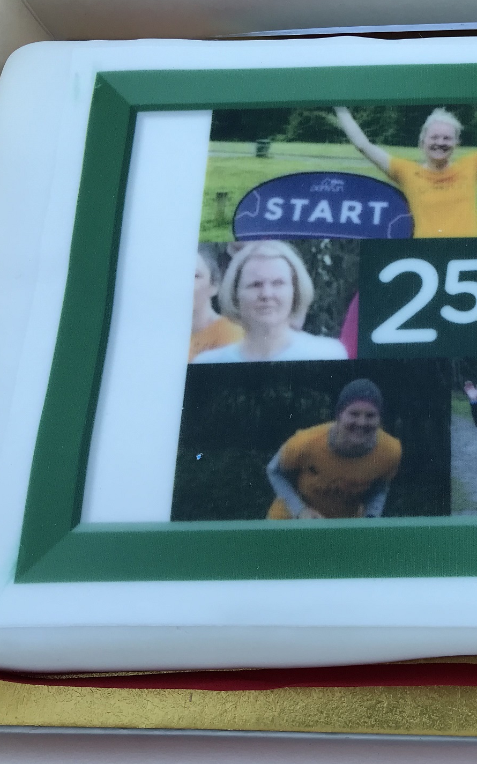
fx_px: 874
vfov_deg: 47.2
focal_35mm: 42
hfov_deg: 28.8
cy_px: 367
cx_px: 466
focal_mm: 3.99
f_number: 1.8
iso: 20
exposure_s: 1/180
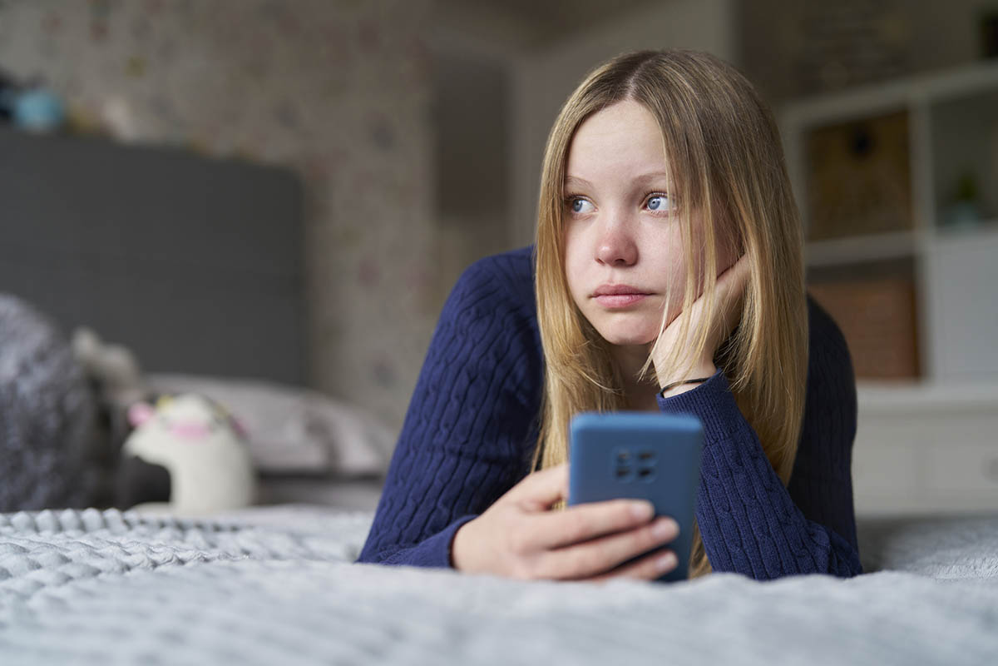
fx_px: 1386
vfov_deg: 27.0
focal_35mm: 50
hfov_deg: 39.6
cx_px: 499
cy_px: 333
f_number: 1.8
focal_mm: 50
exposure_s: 1/320
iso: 200
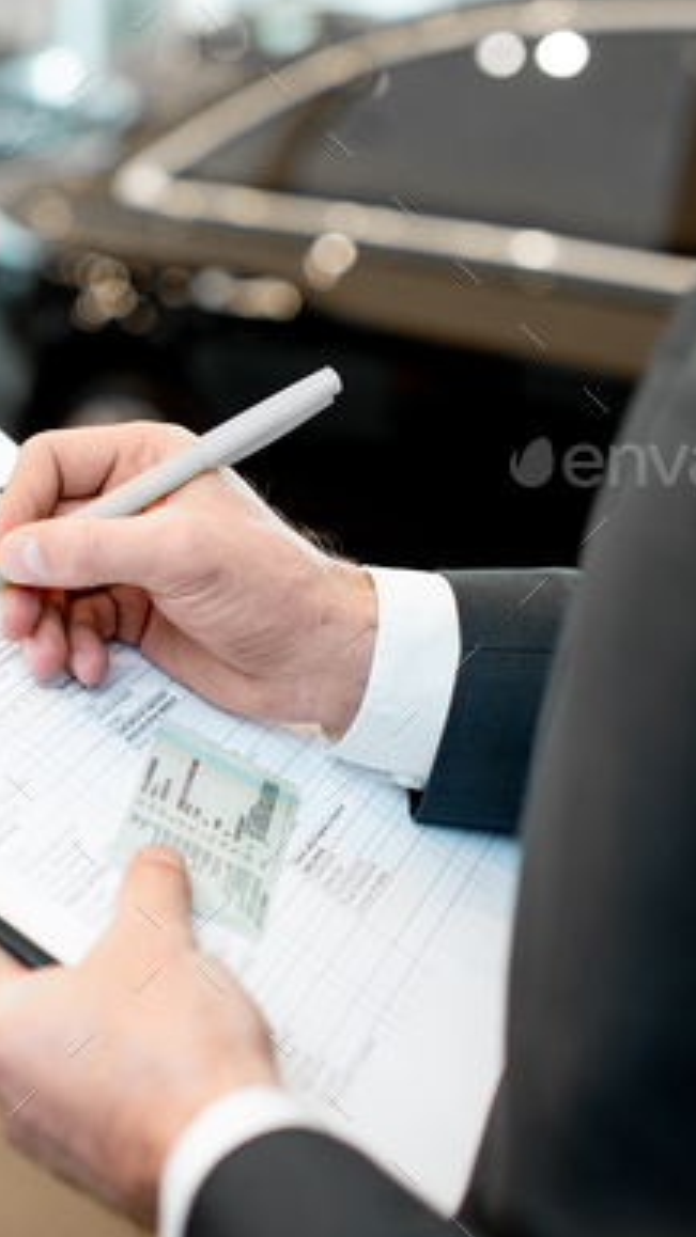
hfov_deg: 21.2
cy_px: 615
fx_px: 1838
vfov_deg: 37.2
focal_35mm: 56
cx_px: 164
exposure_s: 1/200
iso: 400
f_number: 2.2
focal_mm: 35
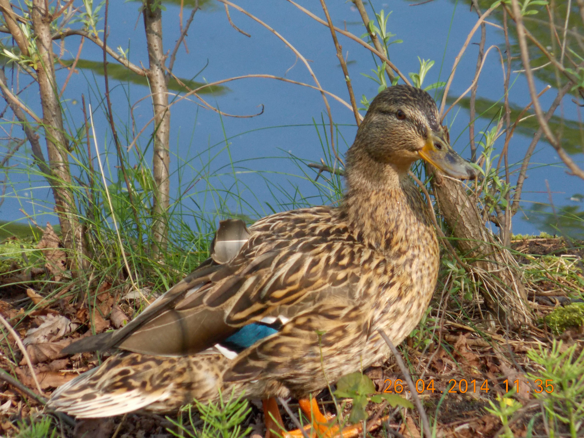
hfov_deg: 3.4
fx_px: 9869
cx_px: 292
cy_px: 219
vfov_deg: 2.5
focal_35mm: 585
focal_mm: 104
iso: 250
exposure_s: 1/125
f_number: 5.9
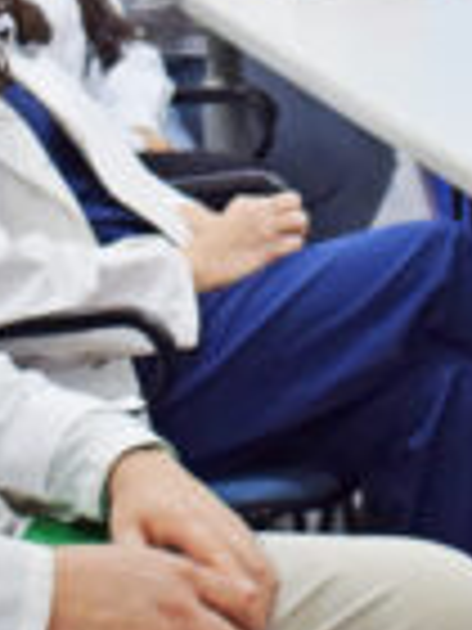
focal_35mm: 267
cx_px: 789
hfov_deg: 5.5
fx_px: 4854
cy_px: -270
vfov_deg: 7.3
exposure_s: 1/60
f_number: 4.8
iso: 1800
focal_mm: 38
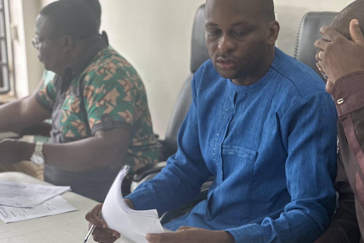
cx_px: 186
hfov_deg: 22.9
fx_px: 900
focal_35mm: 89
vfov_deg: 15.4
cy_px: 107
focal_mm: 9
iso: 160
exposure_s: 1/100
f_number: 2.8
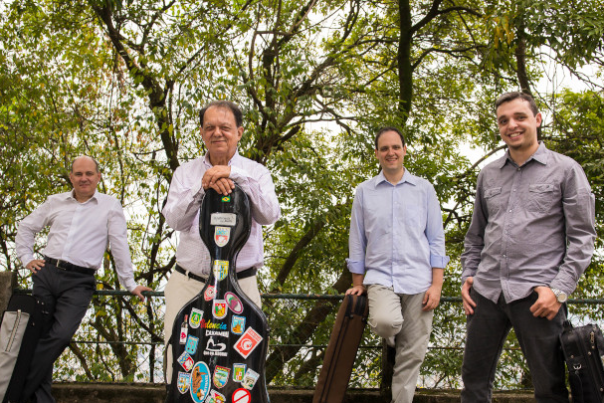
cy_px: 261
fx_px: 772
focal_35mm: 46
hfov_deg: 42.7
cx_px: 307
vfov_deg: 29.1
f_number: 4
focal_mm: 31
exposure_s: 1/250
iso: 400
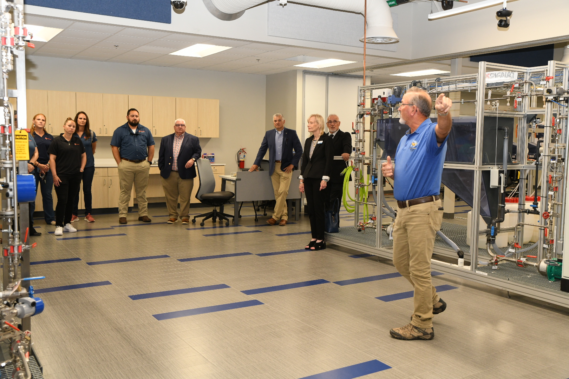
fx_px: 569
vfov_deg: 36.9
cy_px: 190
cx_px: 284
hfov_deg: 53.1
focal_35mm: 36
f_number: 4.5
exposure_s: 1/125
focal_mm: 36
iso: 1250
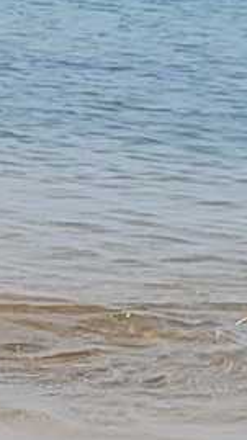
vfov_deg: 10.6
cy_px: 566
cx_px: -968
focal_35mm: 199
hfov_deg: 5.0
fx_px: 2321
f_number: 1.8
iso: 16
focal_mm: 6.7
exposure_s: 1/1005
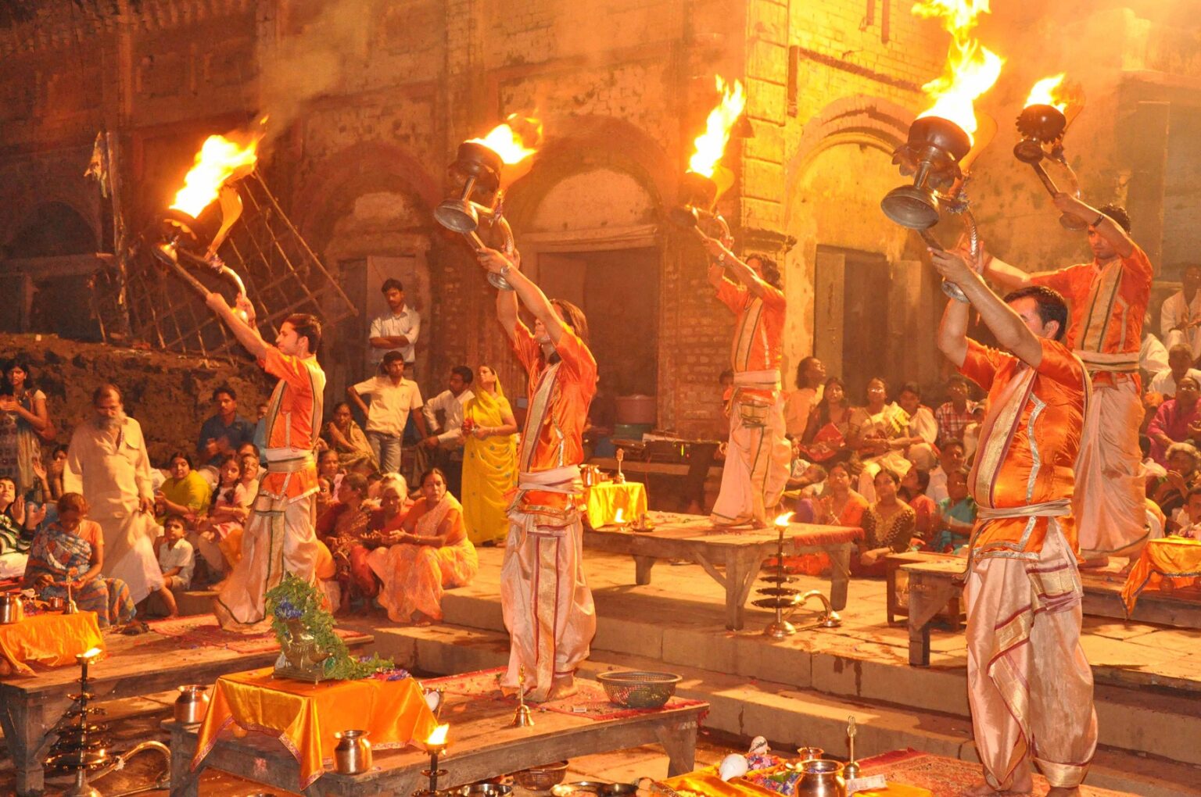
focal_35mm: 48
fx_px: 1599
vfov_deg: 28.0
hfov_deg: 41.2
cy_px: 398
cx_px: 600
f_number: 4.2
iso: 3200
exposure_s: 1/20
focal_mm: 32
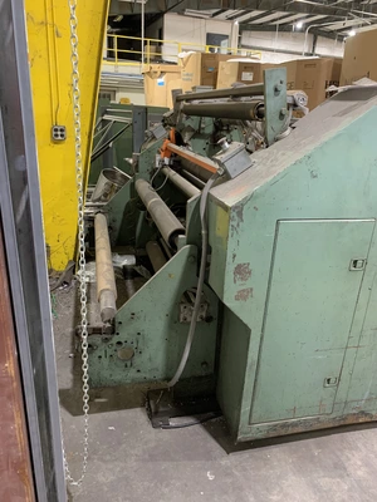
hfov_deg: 53.1
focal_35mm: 26
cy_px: 251
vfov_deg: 67.3
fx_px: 378
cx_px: 188
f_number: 1.8
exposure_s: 1/60
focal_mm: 4.25
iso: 320
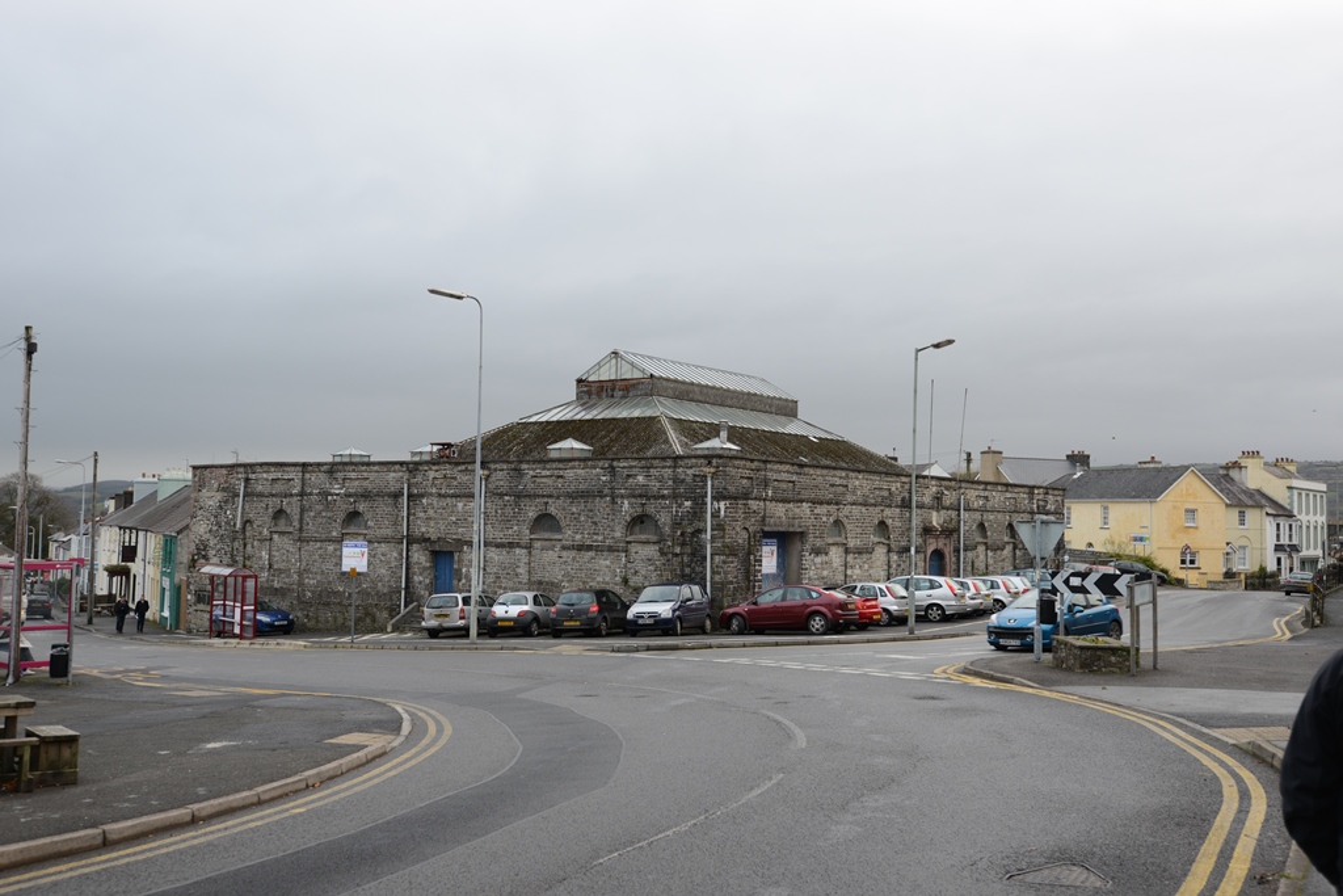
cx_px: 672
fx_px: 1306
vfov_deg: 37.9
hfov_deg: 54.4
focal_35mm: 35
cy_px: 448
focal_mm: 35
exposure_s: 1/80
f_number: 4.5
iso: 160
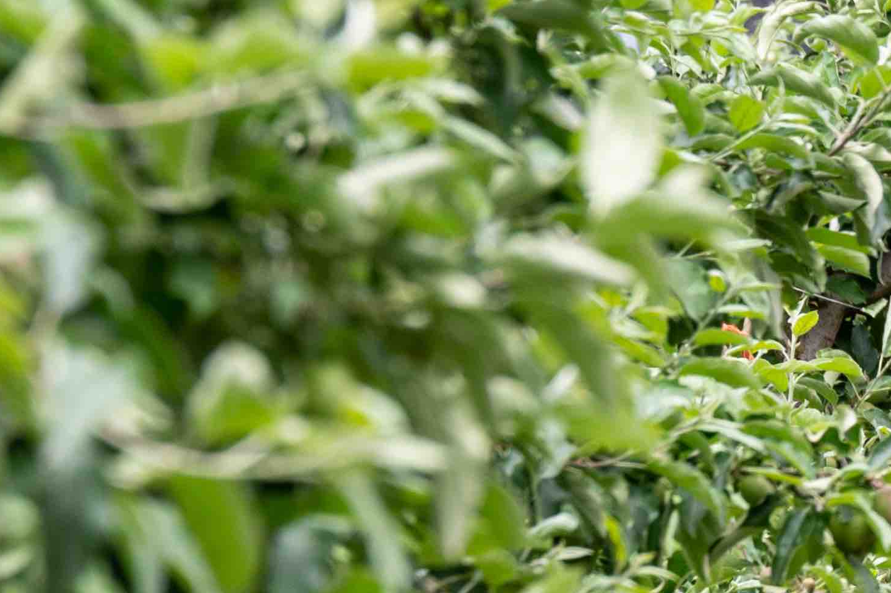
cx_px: 1360
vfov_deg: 1.7
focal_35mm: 826
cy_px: 26
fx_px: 20429
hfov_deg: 2.5
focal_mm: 200
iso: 400
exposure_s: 1/200
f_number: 10
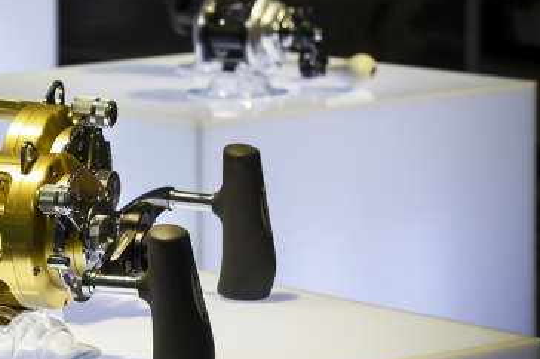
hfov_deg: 7.9
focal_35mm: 260
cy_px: 151
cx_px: 96
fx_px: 3896
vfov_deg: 5.3
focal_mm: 155
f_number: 16
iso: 2000
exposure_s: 1/50
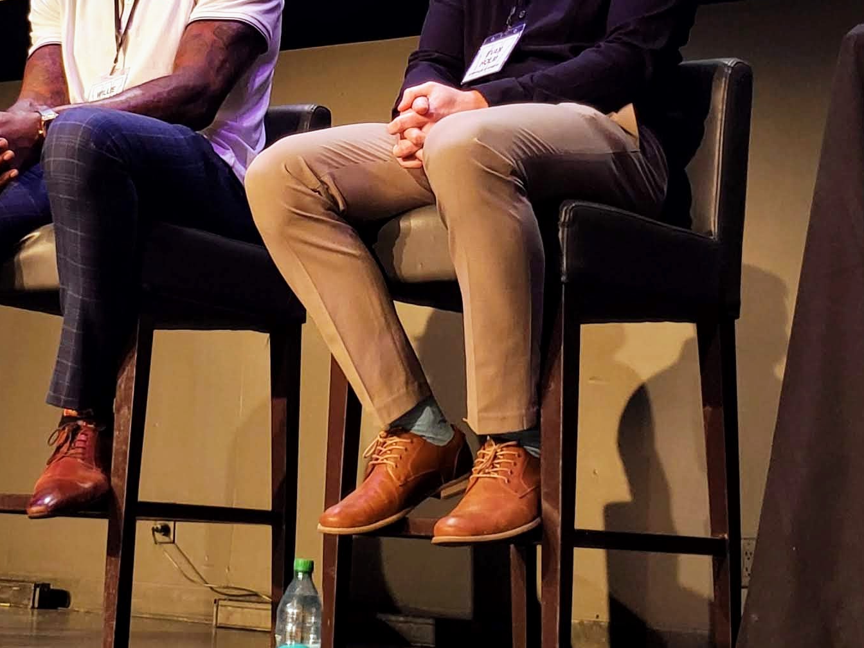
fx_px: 1947
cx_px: 296
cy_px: -10
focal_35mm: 78
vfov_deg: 18.4
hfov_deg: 24.9
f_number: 1.5
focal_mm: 4.3
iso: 160
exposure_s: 1/100
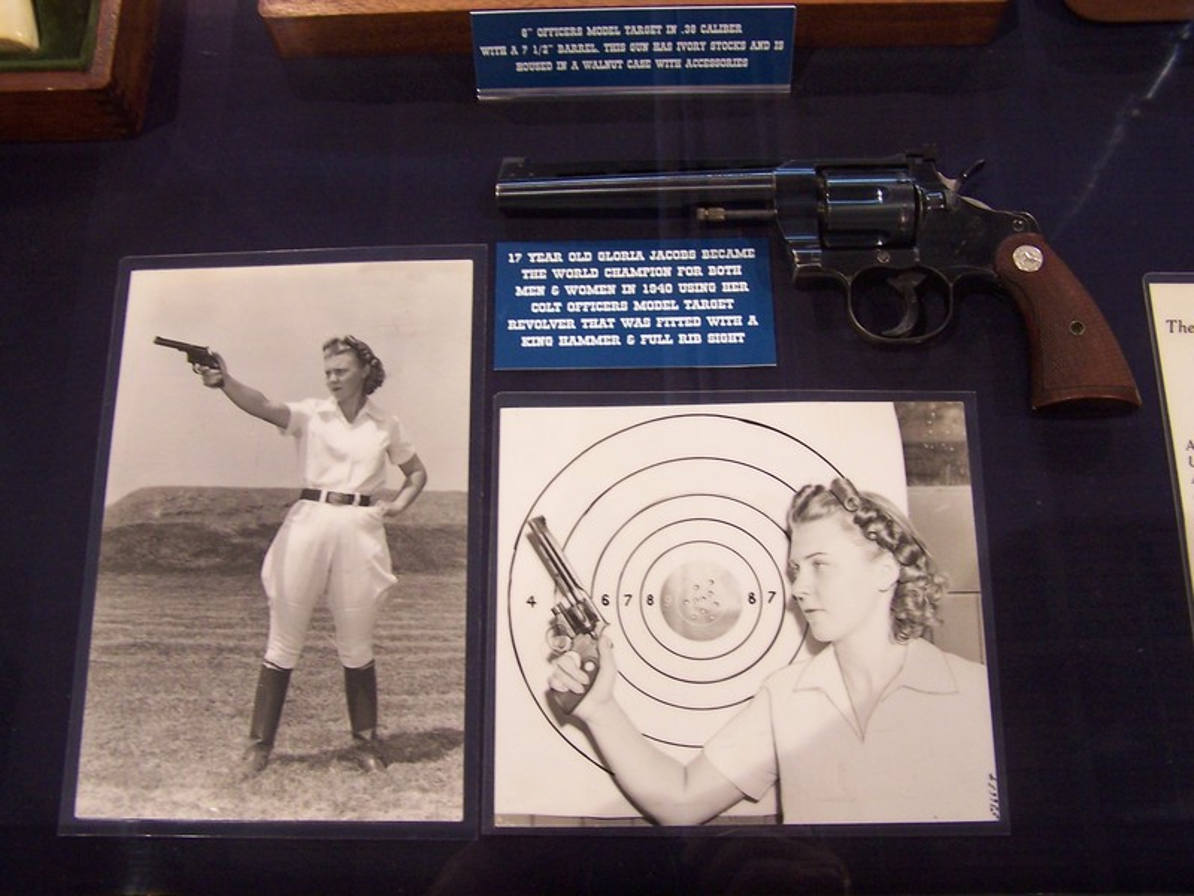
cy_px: 448
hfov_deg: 49.0
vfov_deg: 37.7
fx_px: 1311
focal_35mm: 38
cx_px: 597
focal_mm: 6.3
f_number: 2.8
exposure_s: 1/15
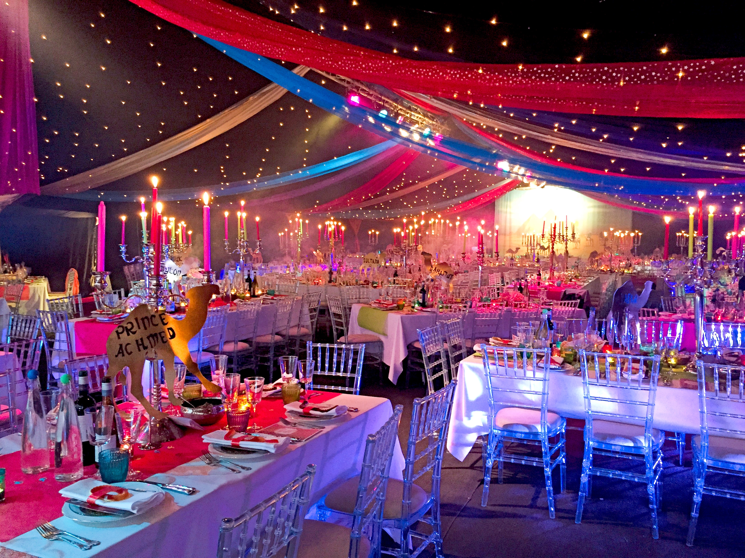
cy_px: 279
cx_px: 372
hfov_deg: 61.7
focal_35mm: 29
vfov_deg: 48.2
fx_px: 624
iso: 250
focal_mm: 4.15
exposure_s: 1/17
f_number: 2.2
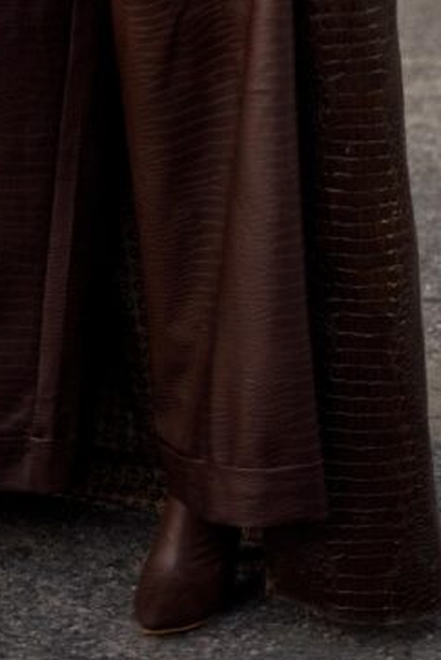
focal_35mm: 159
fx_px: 2916
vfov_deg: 12.2
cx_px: 91
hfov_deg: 8.6
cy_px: -363
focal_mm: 50
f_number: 1.8
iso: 2000
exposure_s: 1/640
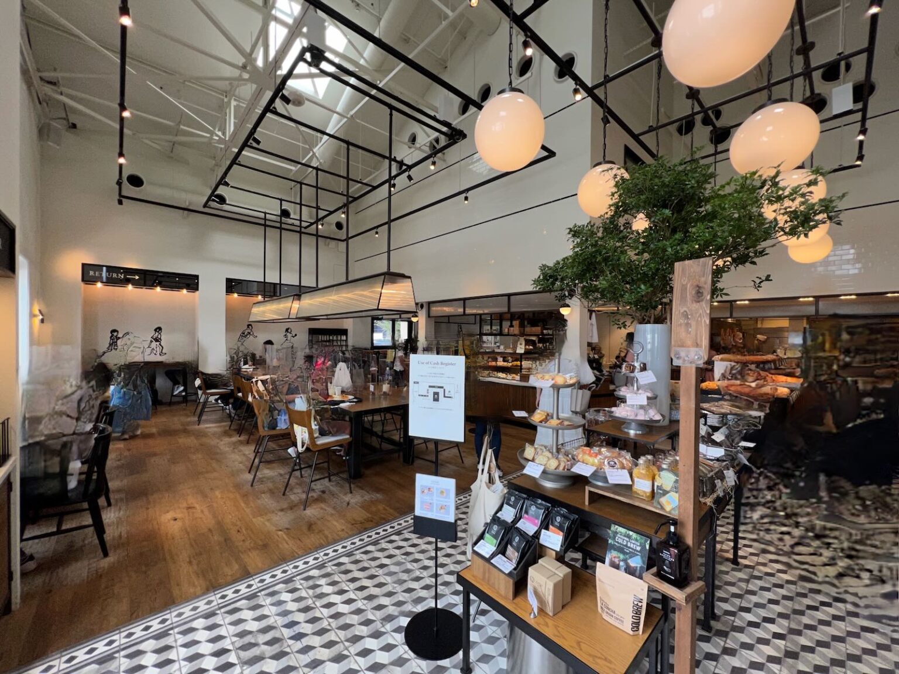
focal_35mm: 13
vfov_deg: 89.9
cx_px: 450
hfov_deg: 106.2
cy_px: 337
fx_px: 338
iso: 64
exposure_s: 1/100
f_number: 1.8
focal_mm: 1.57
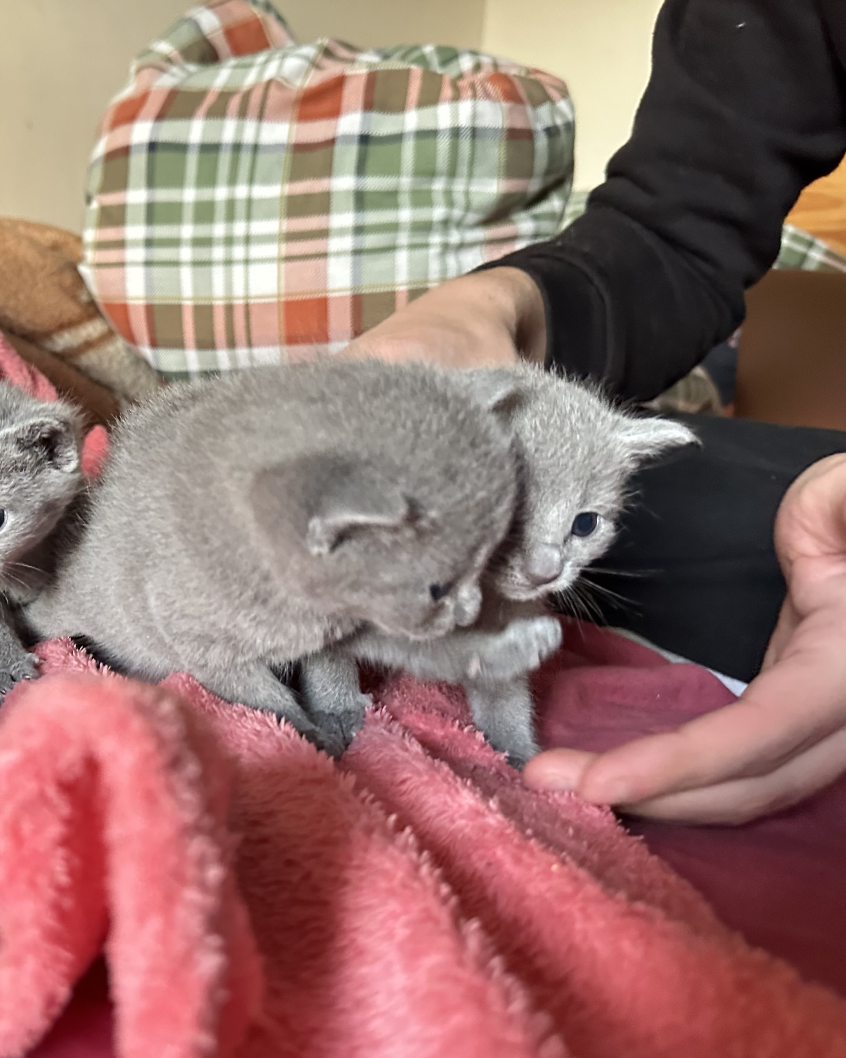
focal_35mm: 32
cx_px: 152
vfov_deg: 55.7
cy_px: 539
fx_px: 1002
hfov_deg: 43.3
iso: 800
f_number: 1.78
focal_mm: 6.86
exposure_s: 1/60
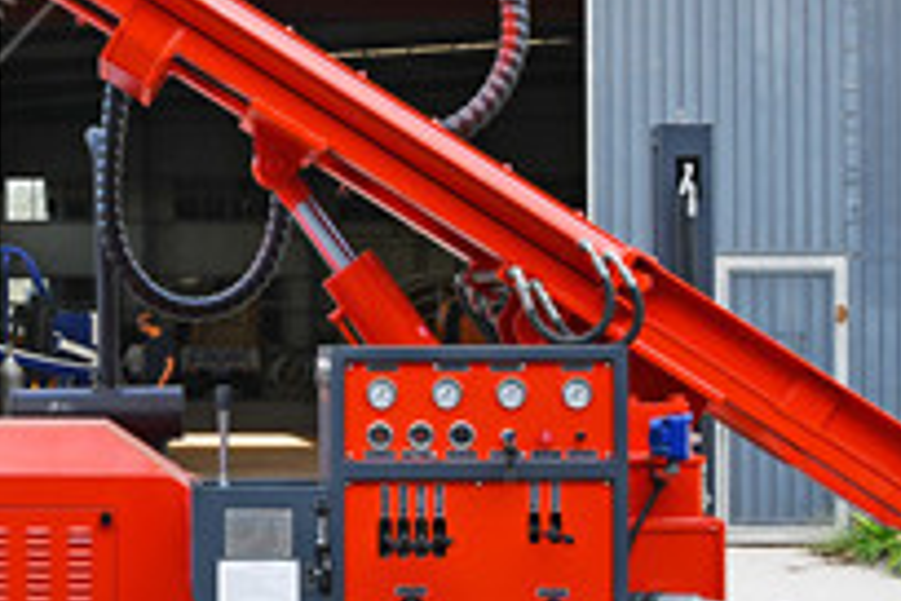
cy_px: 230
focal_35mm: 103
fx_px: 2578
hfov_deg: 19.6
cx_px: 159
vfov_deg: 13.3
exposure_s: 1/250
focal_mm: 20
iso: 200
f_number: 7.1
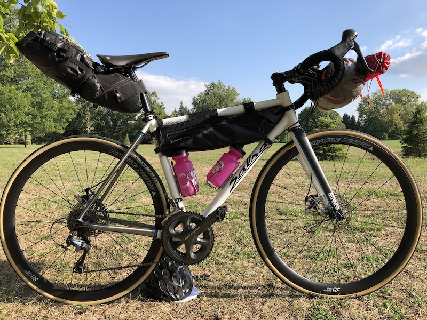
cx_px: 214
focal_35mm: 28
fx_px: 345
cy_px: 160
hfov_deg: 63.4
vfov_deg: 49.7
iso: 20
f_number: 1.8
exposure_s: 1/960
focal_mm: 3.99
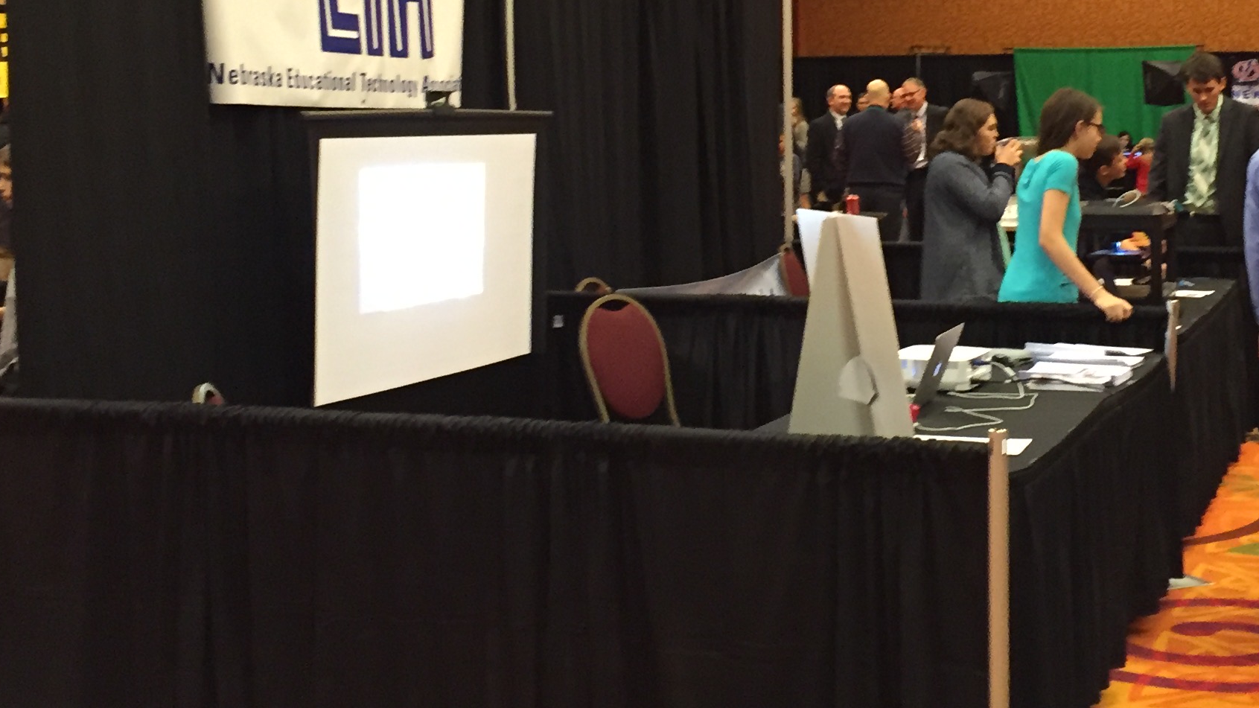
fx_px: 2036
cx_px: 817
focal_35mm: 61
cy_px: 101
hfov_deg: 34.1
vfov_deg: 19.4
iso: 250
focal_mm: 4.15
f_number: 2.2
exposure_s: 1/30
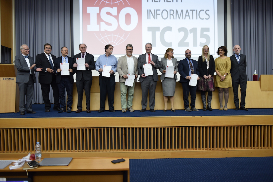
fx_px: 220
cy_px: 91
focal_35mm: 29
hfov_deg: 63.6
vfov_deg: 45.0
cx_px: 136
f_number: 2.8
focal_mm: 29
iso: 1100
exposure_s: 1/60
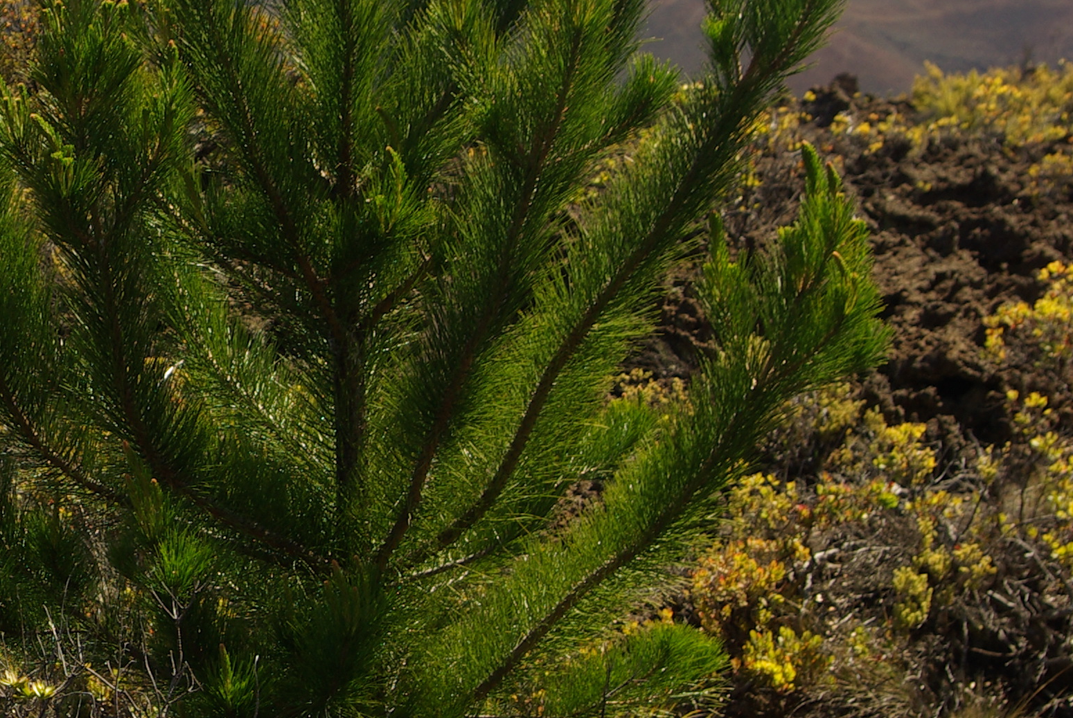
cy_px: 234
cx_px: -231
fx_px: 3917
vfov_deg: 10.5
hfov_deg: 15.0
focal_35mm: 131
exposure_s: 1/125
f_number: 8
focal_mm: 35
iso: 100
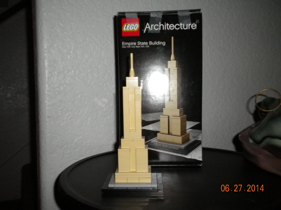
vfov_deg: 40.7
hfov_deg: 52.6
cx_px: 140
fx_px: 284
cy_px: 105
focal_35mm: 35
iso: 400
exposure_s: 1/30
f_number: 3.1
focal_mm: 6.3
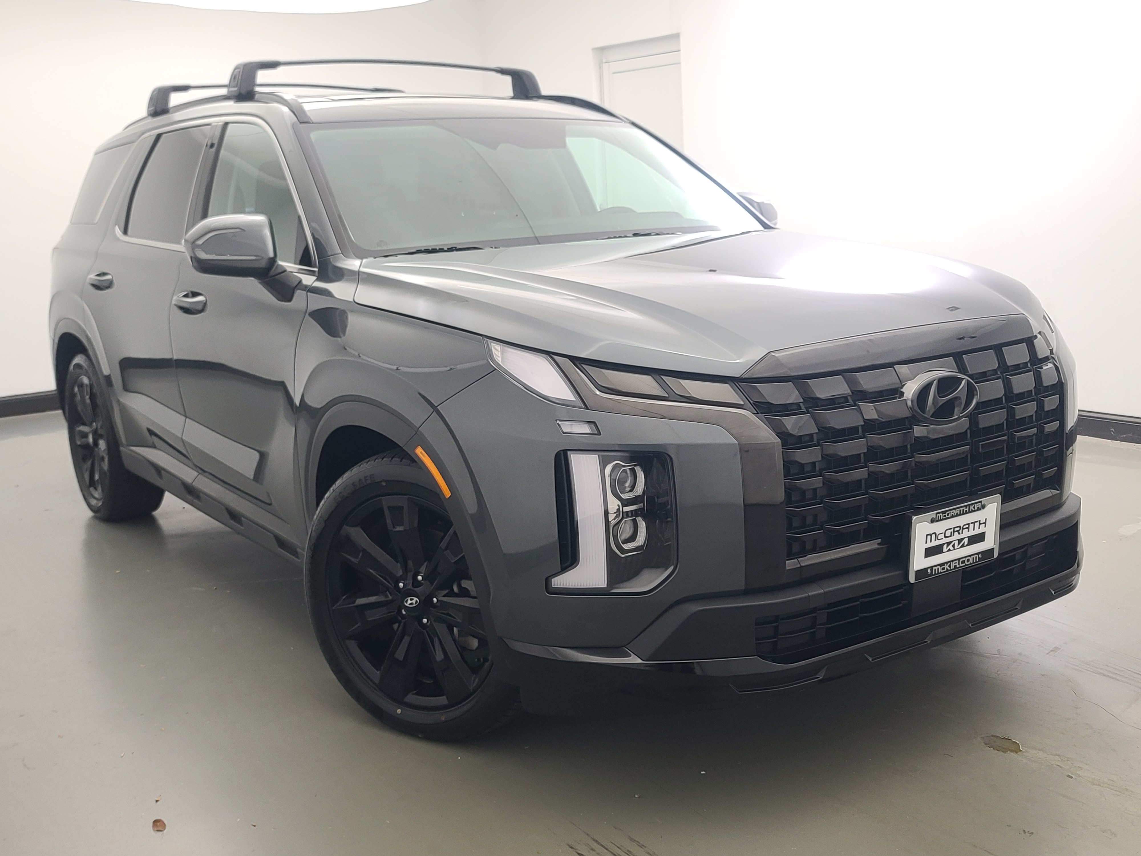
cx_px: 570
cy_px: 428
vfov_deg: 54.9
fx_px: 824
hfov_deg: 69.4
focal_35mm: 25
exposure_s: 1/40
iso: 320
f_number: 1.8
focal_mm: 7
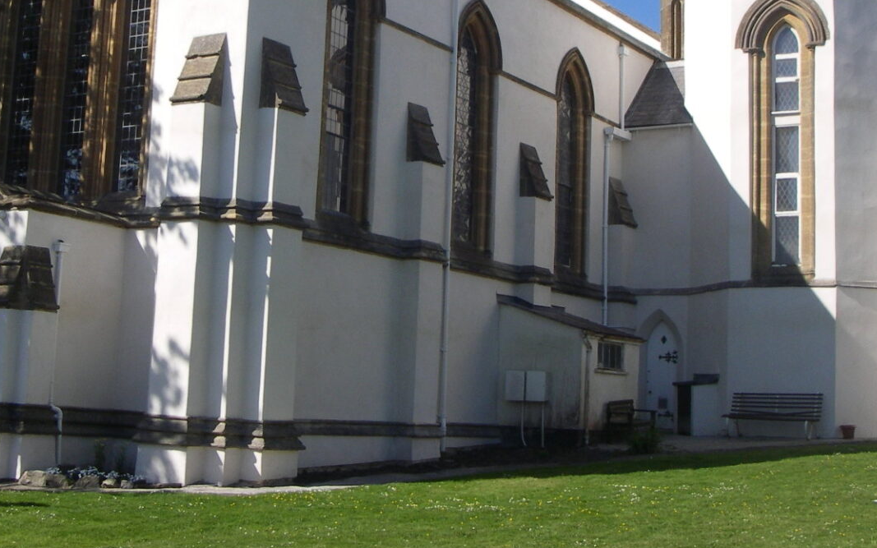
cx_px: 397
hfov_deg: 35.1
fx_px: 1386
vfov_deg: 22.1
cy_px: 111
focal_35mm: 58
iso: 80
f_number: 6.6
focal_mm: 6.3
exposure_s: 1/320
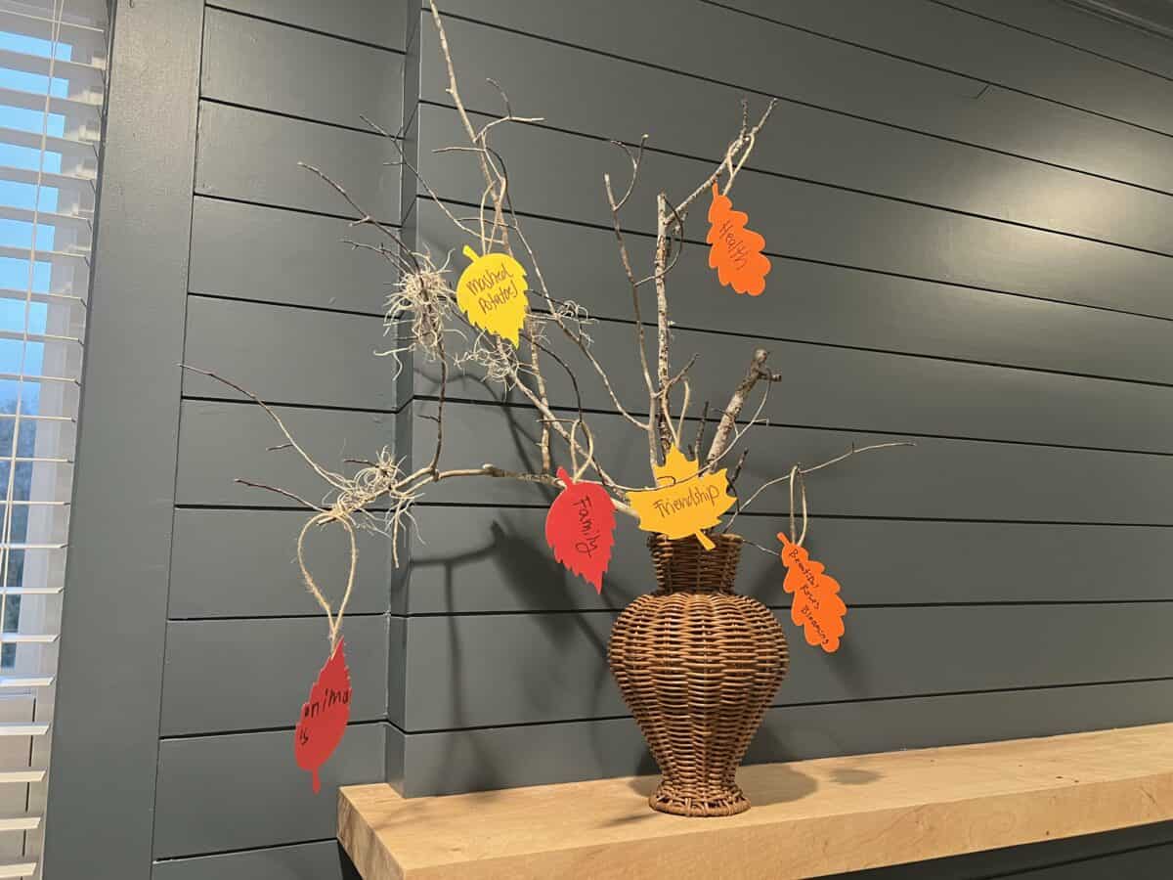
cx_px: 586
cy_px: 440
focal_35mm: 26
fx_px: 881
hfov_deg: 67.3
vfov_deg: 53.1
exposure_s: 1/60
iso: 320
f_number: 1.5
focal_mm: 5.7
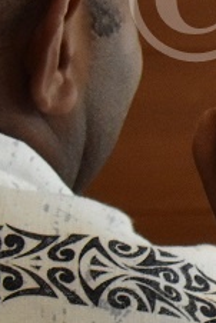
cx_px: 848
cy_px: 6
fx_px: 3933
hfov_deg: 3.0
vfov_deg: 4.7
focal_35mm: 438
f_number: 8
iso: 1600
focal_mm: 55
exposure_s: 1/200
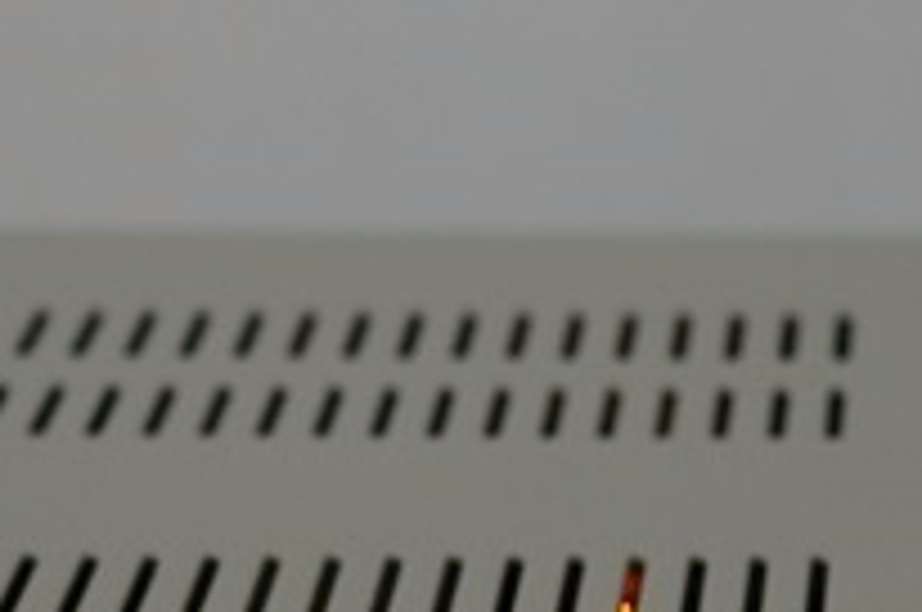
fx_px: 5984
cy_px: 682
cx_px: 976
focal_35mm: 234
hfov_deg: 8.7
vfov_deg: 5.8
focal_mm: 40
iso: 400
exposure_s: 1/40
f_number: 3.2
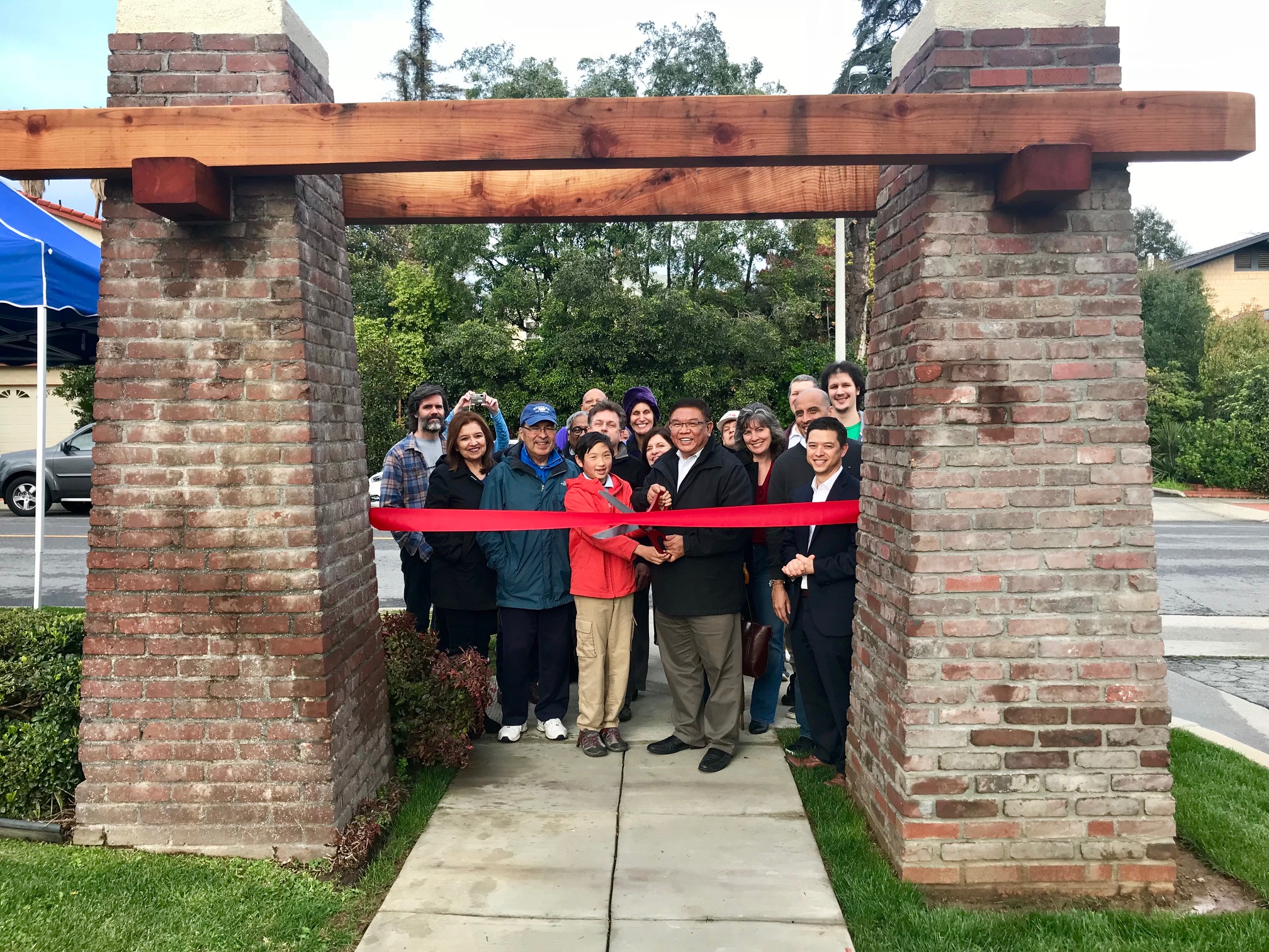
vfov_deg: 49.7
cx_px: 634
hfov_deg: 63.4
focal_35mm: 28
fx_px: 1026
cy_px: 476
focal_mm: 3.99
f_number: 1.8
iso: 20
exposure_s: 1/295
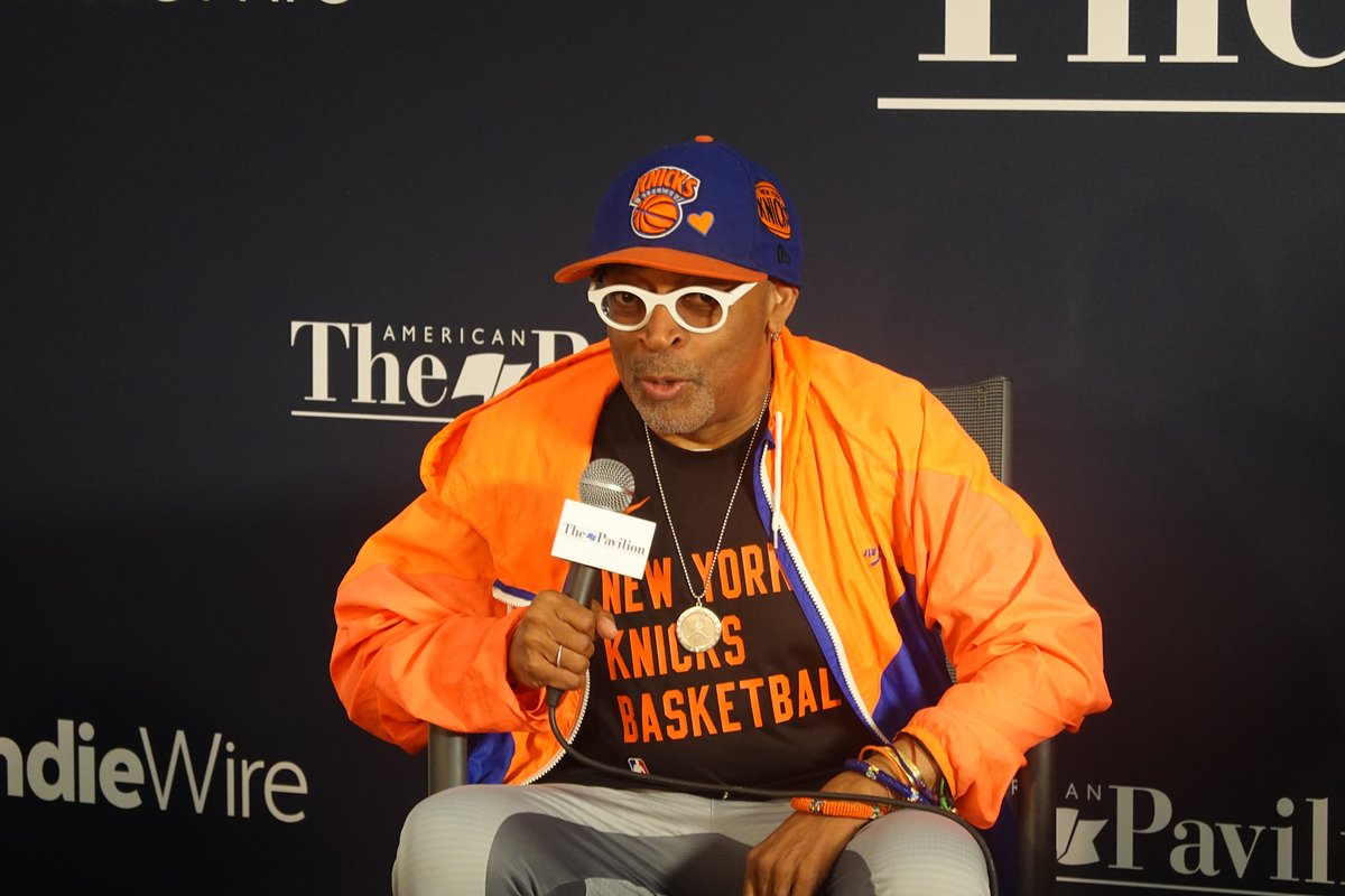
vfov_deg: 6.9
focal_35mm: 200
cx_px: 672
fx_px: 7472
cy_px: 448
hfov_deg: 10.3
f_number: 4.5
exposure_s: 1/50
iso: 800
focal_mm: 72
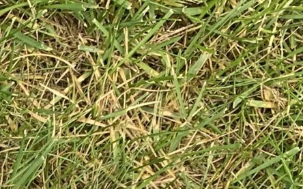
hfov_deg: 11.4
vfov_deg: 7.3
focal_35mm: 159
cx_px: -377
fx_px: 1312
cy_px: 580
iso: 25
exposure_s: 1/121
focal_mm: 4.25
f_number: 1.8
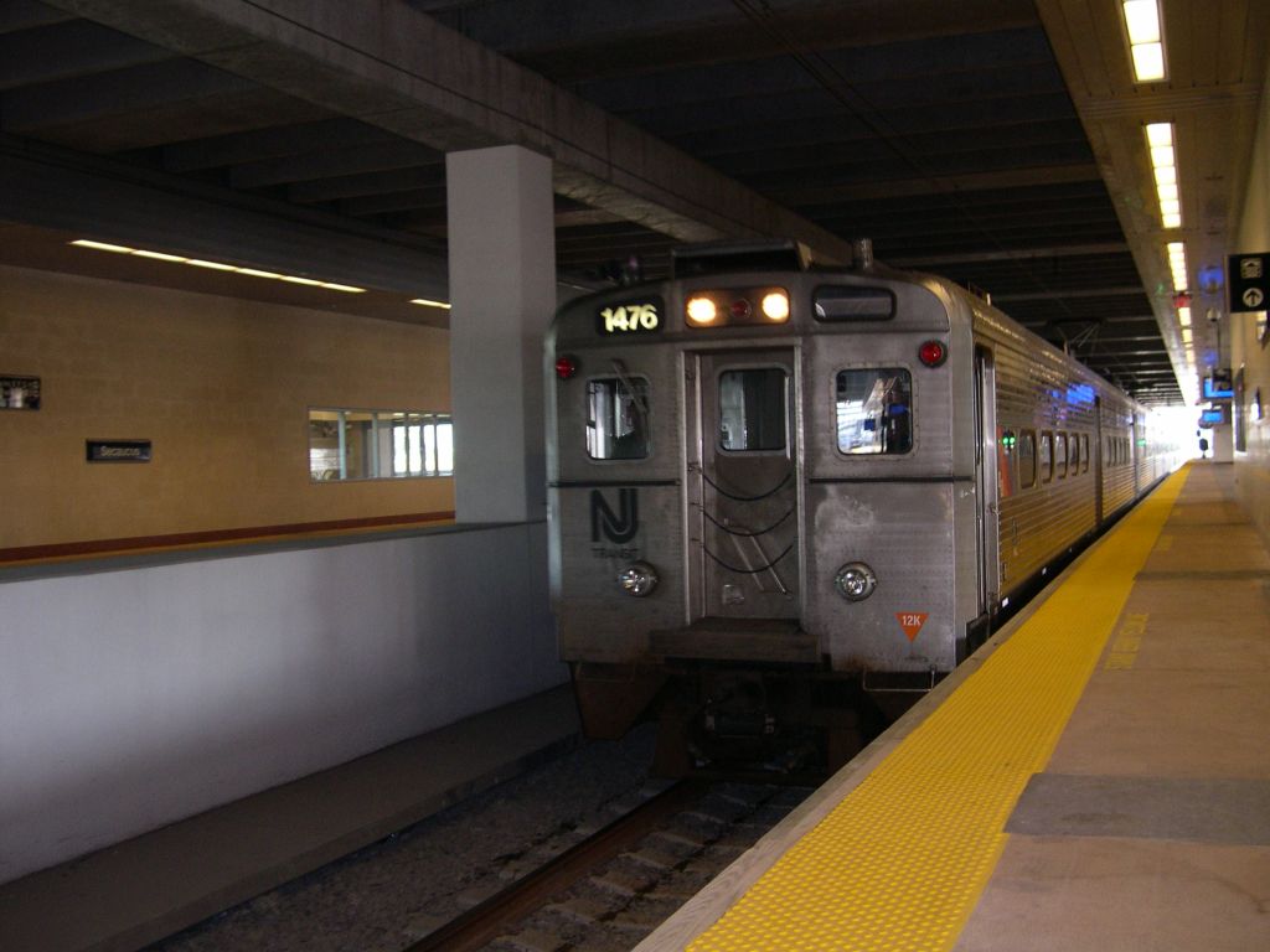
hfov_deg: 49.0
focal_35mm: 38
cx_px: 635
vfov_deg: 37.7
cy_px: 476
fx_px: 1394
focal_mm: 8
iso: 247
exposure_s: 1/60
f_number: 2.8
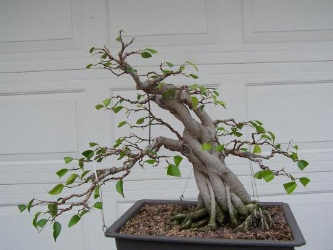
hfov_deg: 47.9
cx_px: 165
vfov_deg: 36.8
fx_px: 375
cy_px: 126
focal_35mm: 39
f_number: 4
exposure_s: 1/350
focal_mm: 6.3
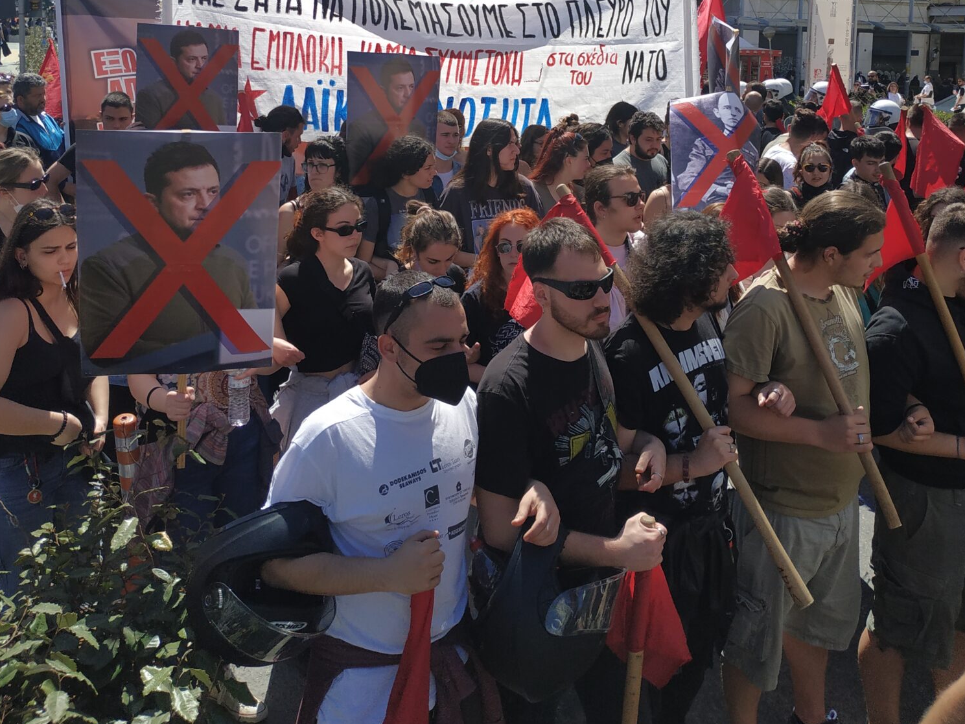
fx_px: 920
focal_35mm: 33
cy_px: 120
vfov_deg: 40.7
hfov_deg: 55.3
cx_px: 481
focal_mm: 3.94
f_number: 1.9
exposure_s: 1/2147
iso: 125
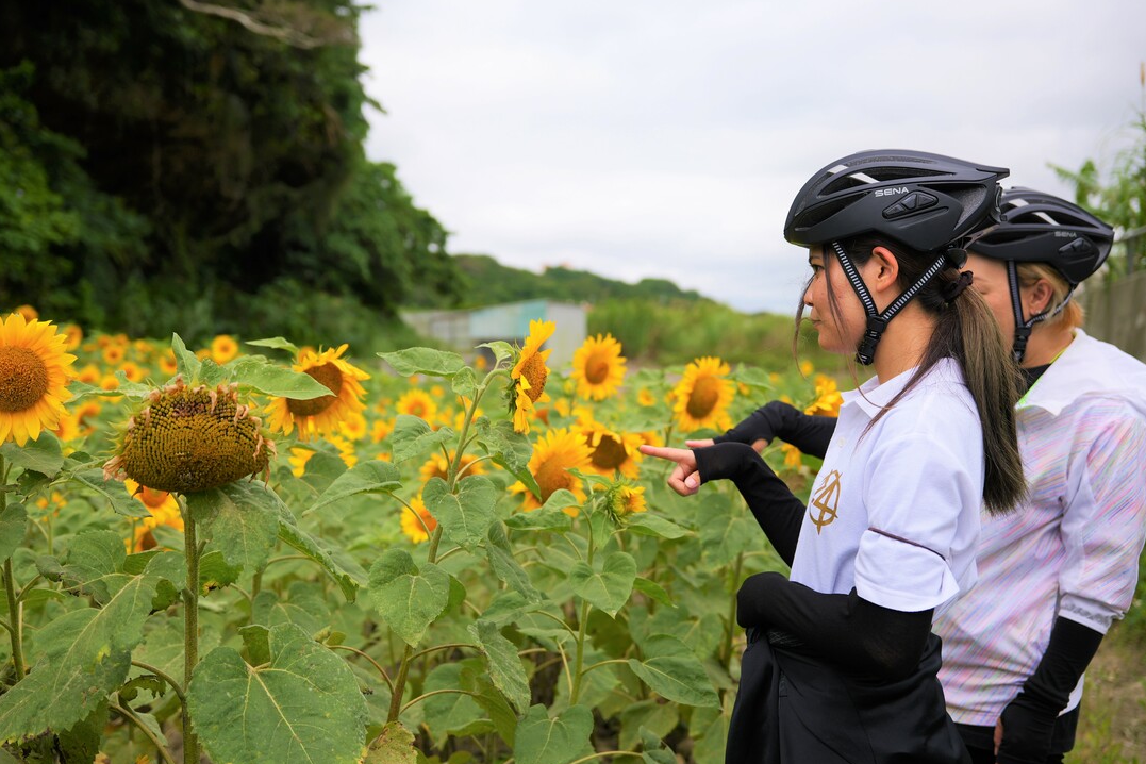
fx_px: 1241
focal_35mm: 39
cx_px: 549
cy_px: 385
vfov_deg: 34.2
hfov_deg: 49.5
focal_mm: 35
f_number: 2.8
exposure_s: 1/1300
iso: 100
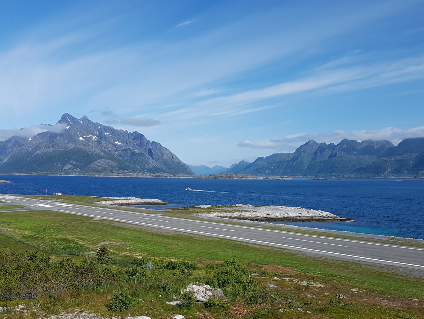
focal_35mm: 33
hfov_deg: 55.2
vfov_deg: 42.7
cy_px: 200
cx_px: 235
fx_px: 405
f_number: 1.7
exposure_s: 1/3456
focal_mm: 4.2
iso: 50
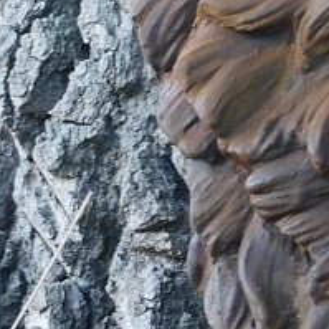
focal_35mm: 589
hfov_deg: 3.0
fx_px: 6333
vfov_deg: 3.0
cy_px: 53
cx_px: 541
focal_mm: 20.3
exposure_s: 1/40
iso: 125
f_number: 4.8
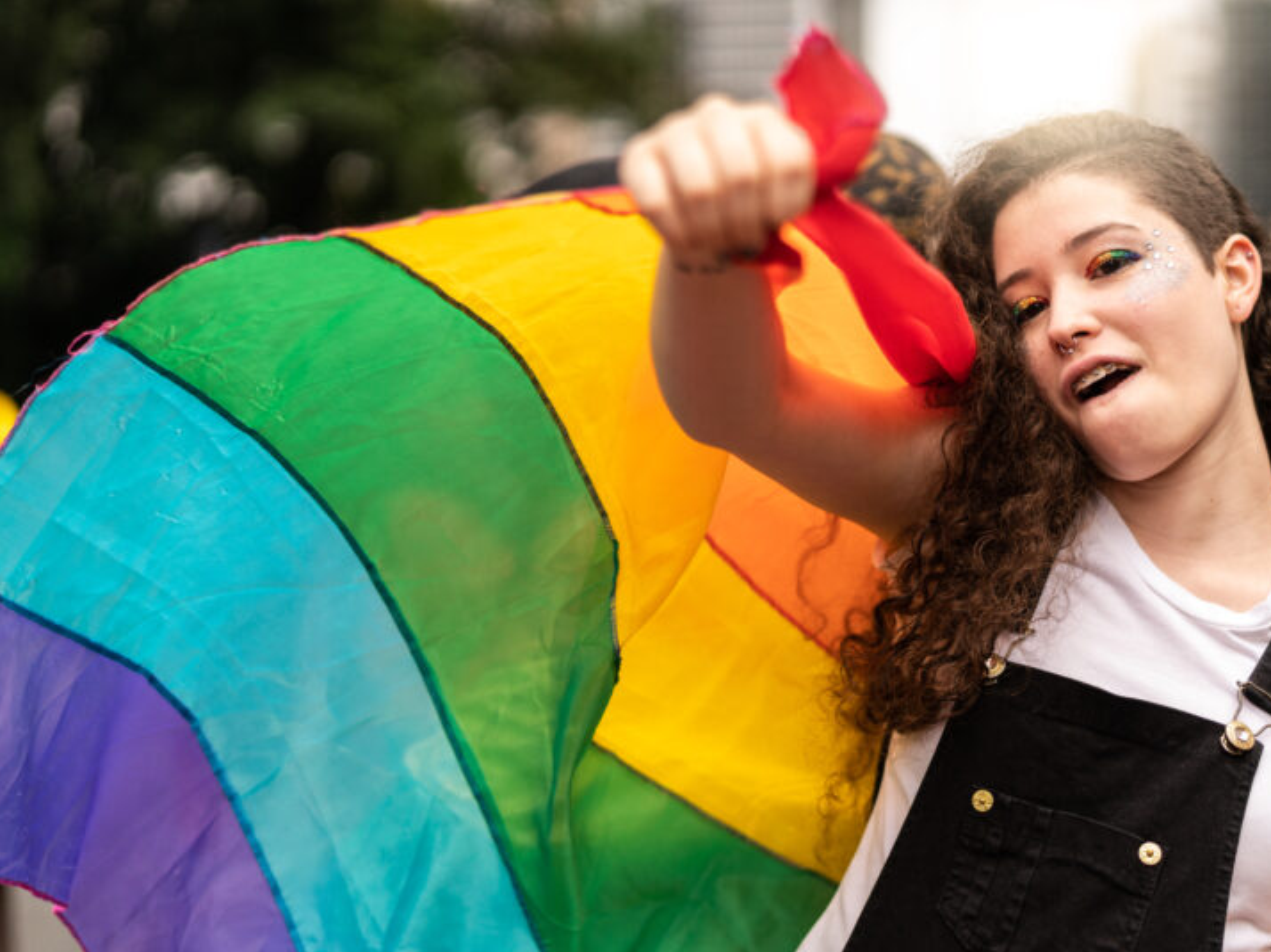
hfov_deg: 28.1
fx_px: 2533
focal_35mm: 69
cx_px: 755
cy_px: 392
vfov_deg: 21.3
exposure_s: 1/2500
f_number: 1.4
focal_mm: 50
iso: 400
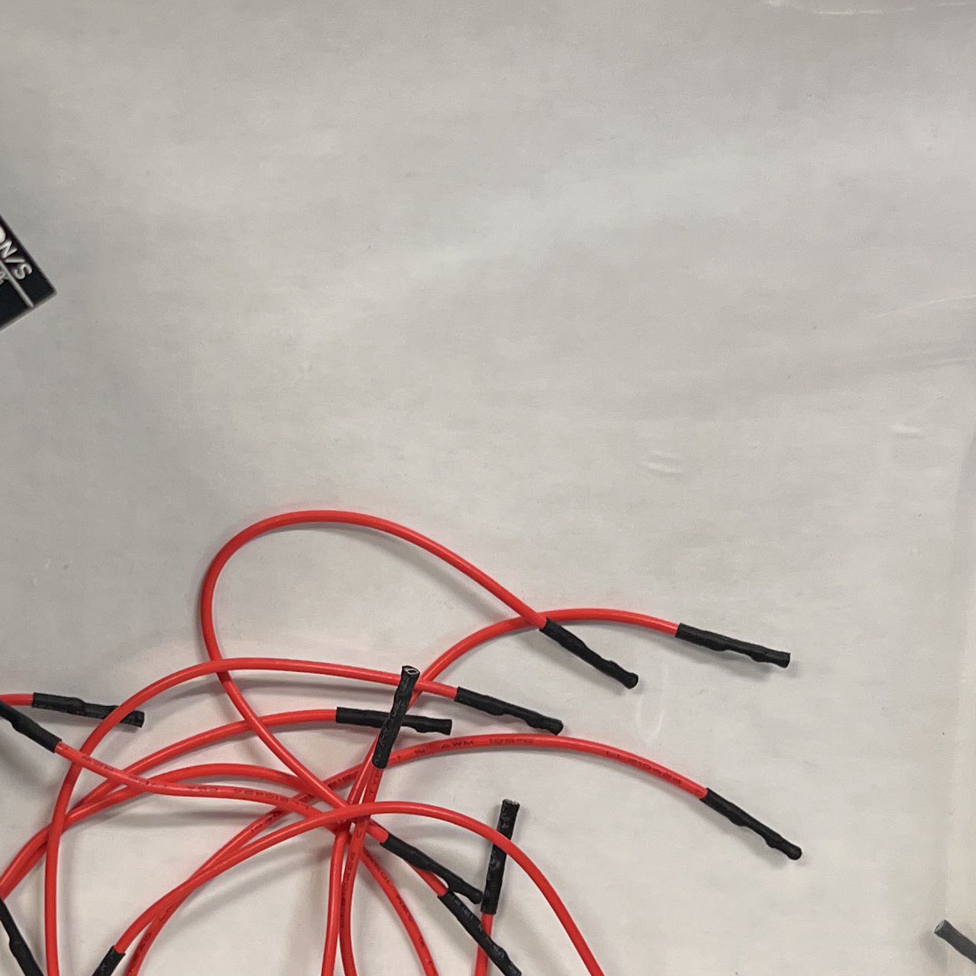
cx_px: 196
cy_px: 460
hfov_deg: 23.6
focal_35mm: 72
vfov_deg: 24.0
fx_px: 2297
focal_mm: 5.7
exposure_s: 1/100
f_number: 1.5
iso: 125
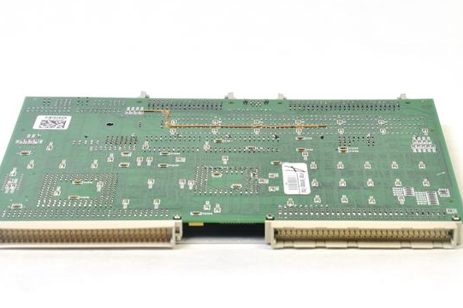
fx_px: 1177
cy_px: 168
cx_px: 225
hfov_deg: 22.3
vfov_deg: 14.9
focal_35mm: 92
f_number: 13
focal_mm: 55
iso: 200
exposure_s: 1/200
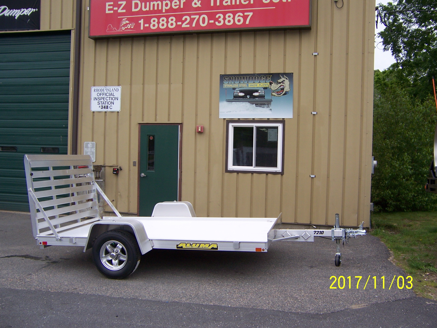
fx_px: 417
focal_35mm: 33
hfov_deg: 55.4
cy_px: 164
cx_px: 218
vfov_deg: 42.9
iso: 80
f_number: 3.4
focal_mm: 5.5
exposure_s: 1/350
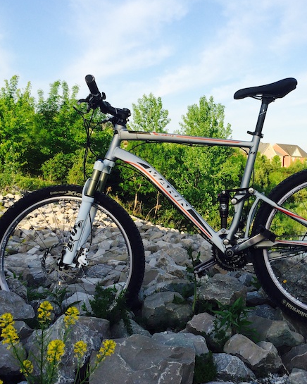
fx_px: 488
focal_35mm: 43
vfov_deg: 42.9
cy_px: 197
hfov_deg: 34.2
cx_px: 227
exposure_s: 1/1080
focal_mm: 4.12
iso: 32
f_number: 2.2
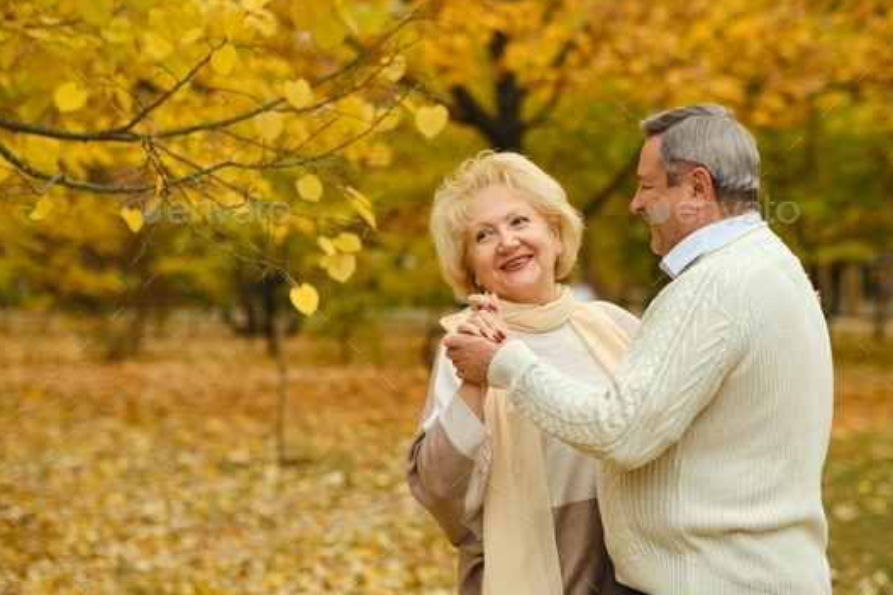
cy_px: 291
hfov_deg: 21.7
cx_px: 464
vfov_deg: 14.5
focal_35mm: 94
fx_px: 2331
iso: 160
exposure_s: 1/1000
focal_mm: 56
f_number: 1.8
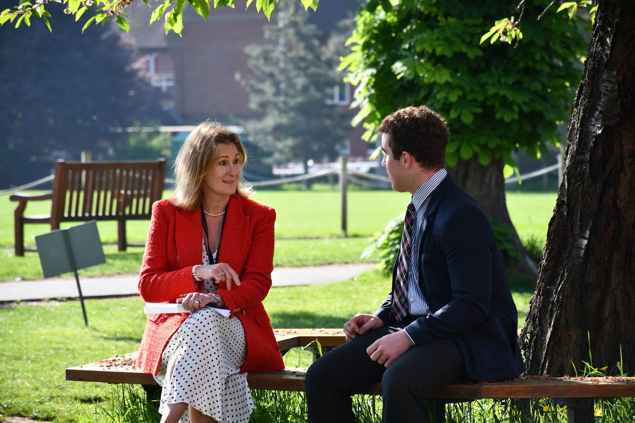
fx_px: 3704
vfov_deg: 6.5
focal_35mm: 210
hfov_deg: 9.8
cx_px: 318
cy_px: 212
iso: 720
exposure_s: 1/1000
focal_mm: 140
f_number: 5.6
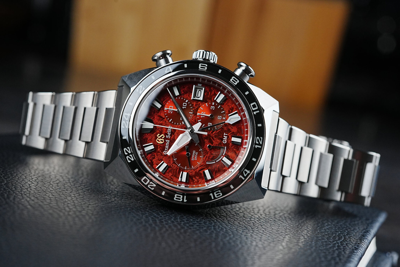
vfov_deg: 27.0
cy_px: 134
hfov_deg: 39.6
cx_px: 200
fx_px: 555
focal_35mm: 50
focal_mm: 50
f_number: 7.1
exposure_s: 1/100
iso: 1000
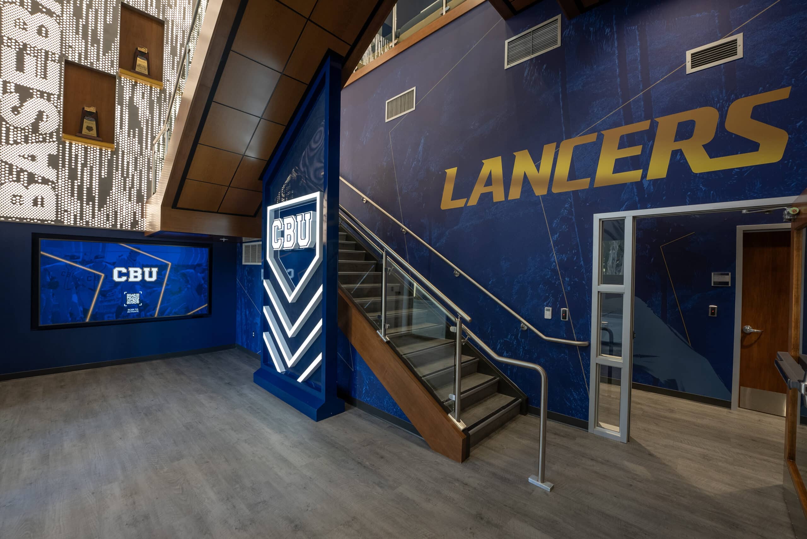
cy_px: 270
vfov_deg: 81.3
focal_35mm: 14
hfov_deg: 104.2
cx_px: 404
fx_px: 314
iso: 320
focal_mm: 14
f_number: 5
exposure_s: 1/20
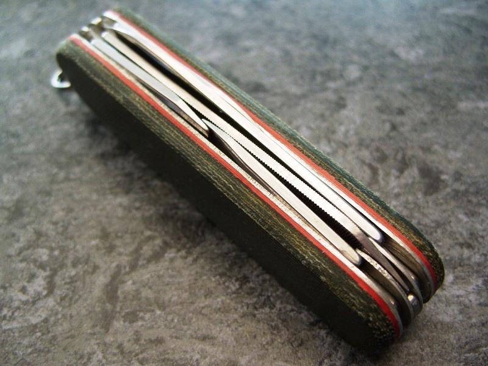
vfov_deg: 40.7
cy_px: 183
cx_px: 244
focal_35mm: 35
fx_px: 493
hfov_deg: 52.6
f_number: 2.8
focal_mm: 7.8
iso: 160
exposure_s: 1/45
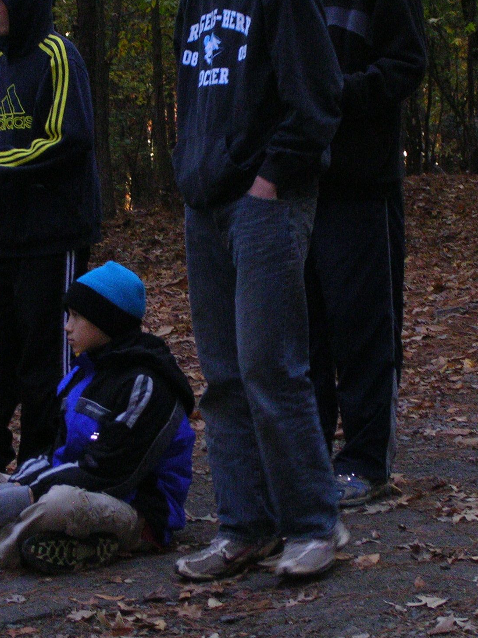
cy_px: 235
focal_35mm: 162
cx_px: 200
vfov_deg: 12.2
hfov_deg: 9.2
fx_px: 2984
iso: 200
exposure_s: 1/60.1
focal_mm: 17.4
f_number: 4.9
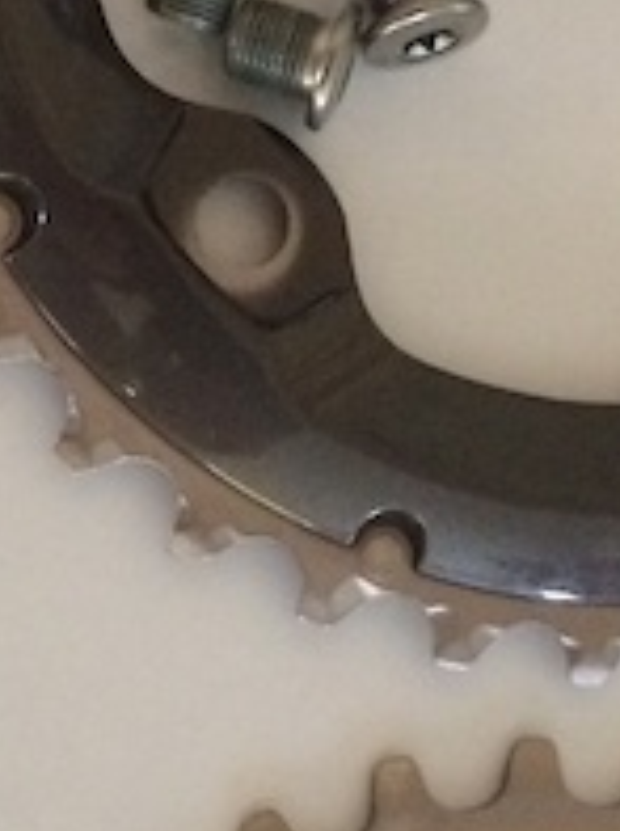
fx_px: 2827
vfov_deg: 16.7
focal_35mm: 118
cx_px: 354
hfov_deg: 12.5
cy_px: 384
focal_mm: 4.15
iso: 320
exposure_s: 1/24
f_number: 2.2
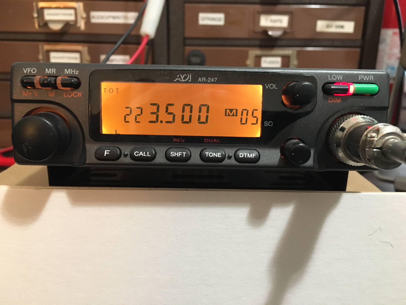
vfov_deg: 48.2
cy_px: 152
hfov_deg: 61.7
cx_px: 203
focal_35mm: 29
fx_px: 340
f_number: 2.2
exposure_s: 1/15
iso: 250
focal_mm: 4.15
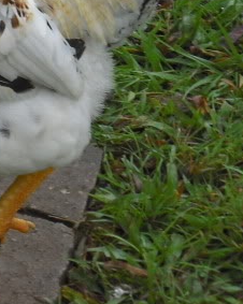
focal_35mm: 312
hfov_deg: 4.9
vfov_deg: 6.2
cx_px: -119
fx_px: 2808
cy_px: -1
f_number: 5.2
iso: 64
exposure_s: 1/125
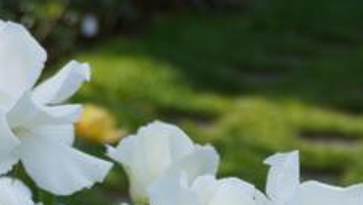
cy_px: 469
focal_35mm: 188
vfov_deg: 6.2
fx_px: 1814
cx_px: -179
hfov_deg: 11.0
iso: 100
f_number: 4.5
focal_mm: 27
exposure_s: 1/320
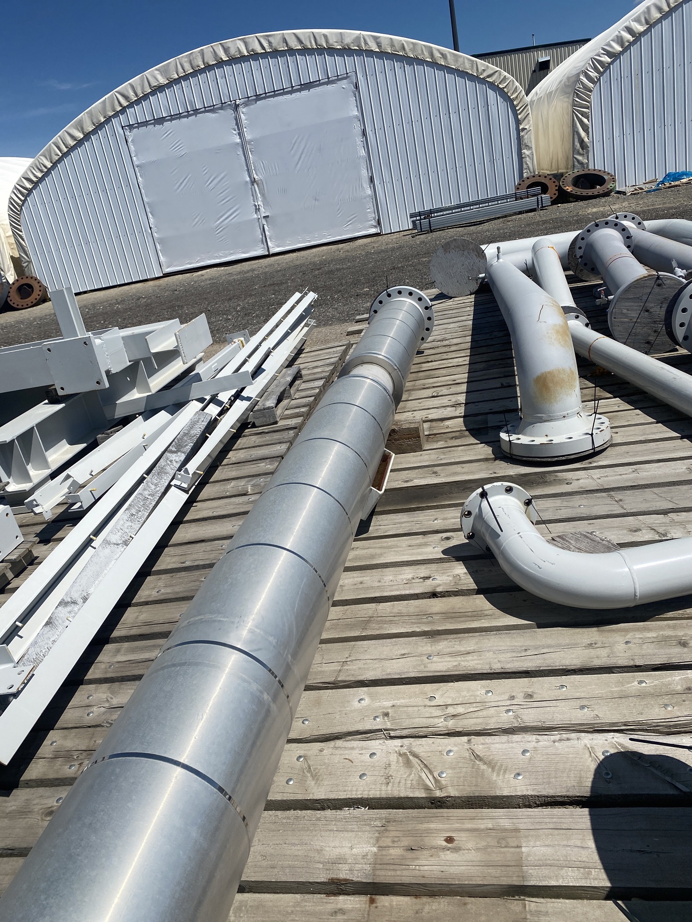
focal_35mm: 26
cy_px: 461
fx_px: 693
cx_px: 346
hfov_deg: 53.1
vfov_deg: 67.3
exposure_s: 1/6410
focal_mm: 4.25
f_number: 1.8
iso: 32
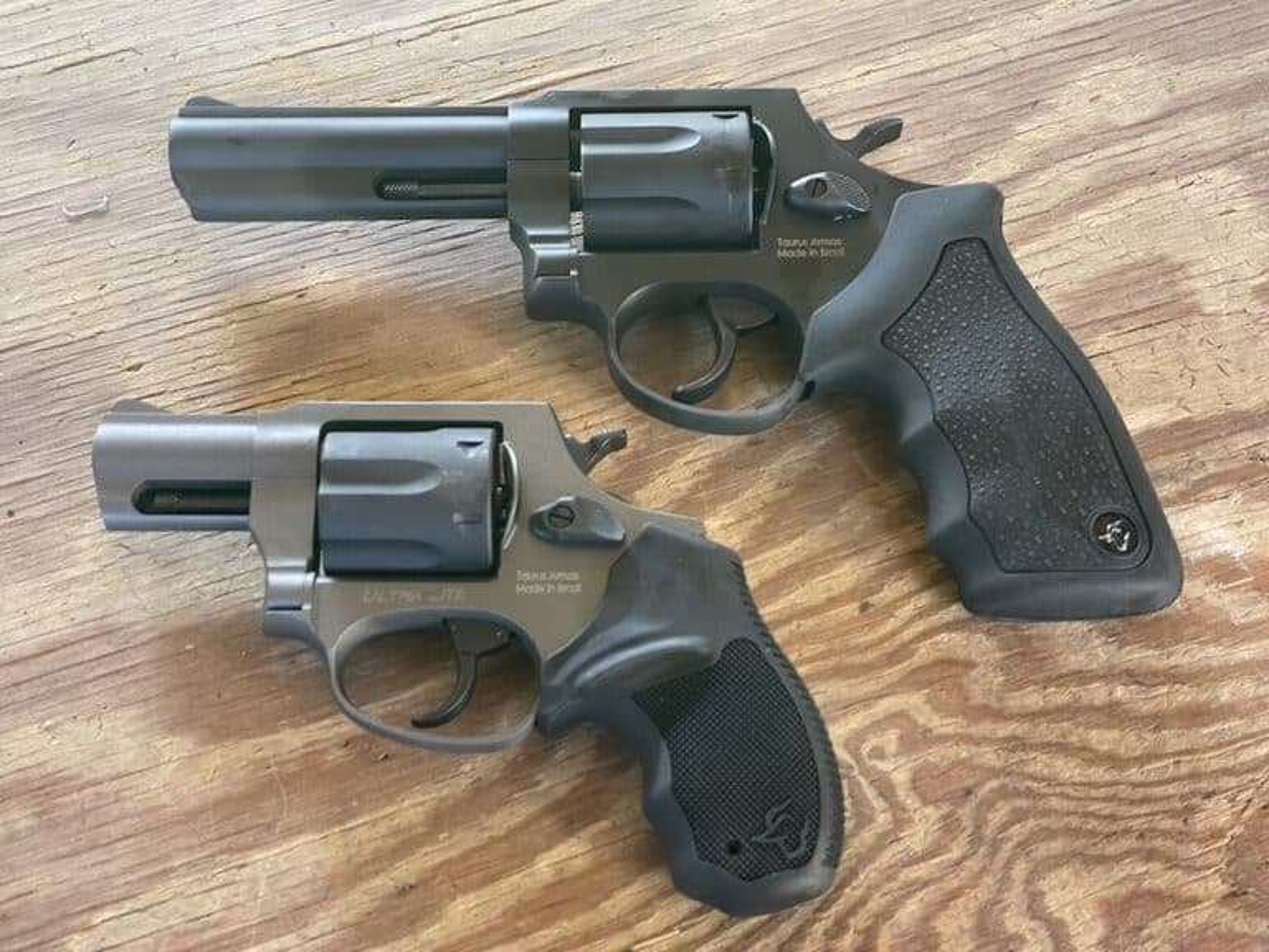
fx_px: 1906
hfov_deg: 36.8
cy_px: 476
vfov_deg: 28.0
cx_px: 634
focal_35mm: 52
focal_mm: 6
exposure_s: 1/60
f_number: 2
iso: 200
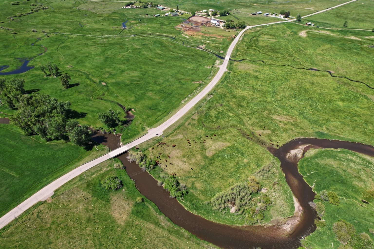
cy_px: 124
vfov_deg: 57.2
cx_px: 187
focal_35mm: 22
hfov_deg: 78.6
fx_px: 229
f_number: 2.8
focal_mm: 8.38
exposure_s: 1/90
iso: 100
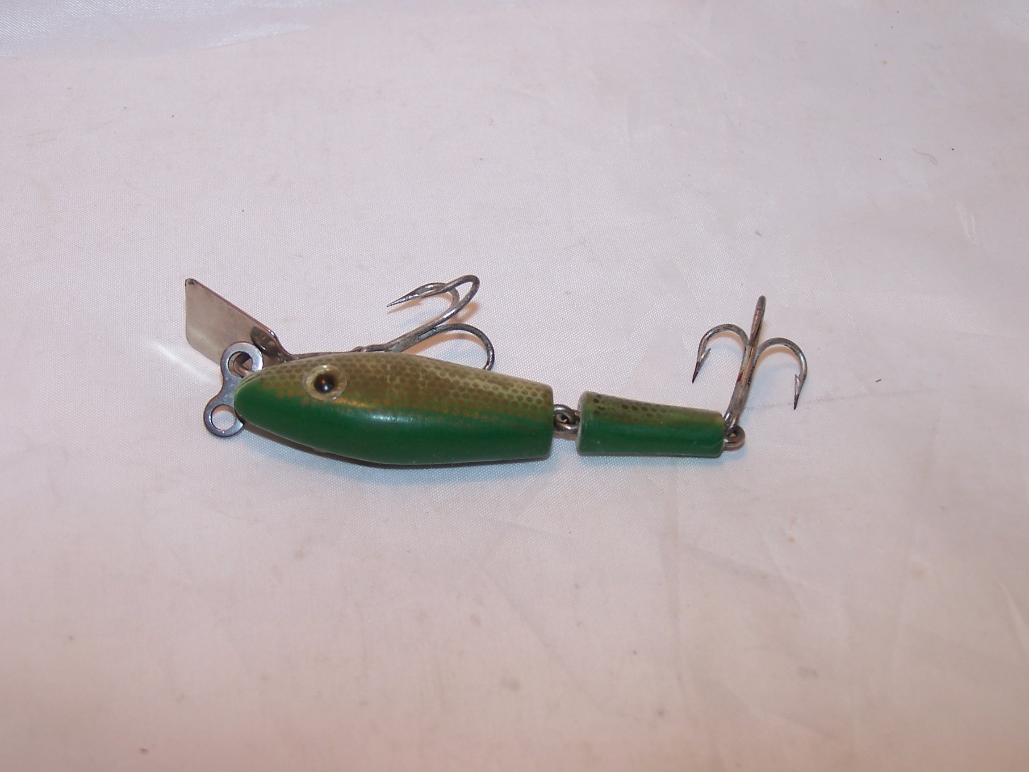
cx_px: 514
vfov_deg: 21.9
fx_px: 1992
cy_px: 386
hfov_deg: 29.0
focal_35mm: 67
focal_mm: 11.1
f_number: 3.2
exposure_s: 1/60
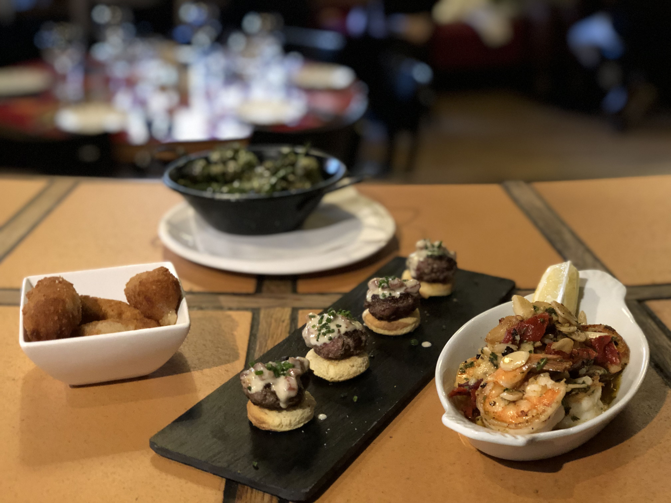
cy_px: 252
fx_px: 1008
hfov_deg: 36.8
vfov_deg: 28.0
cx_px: 336
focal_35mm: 52
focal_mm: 6
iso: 200
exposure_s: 1/8
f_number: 2.4
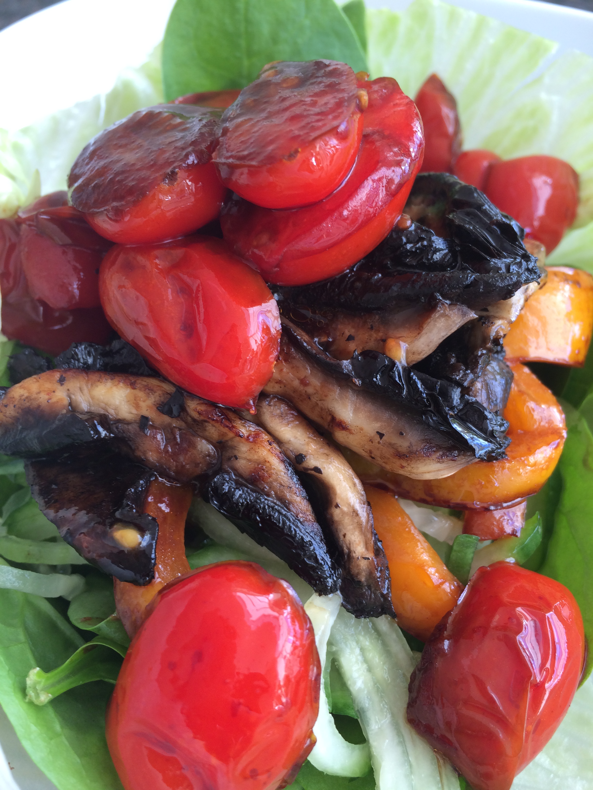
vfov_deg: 61.7
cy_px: 395
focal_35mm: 29
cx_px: 296
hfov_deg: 48.2
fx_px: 662
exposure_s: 1/60
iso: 32
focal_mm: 4.15
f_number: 2.2
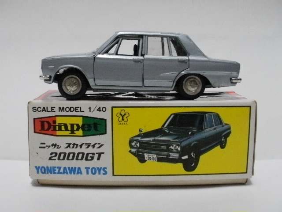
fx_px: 358
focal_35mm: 44
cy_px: 106
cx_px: 141
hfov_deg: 42.9
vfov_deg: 32.9
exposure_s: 1/25
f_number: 4
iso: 400
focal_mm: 7.7
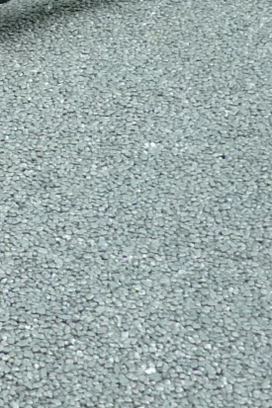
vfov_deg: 14.8
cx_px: -291
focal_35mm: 133
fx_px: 1508
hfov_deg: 9.5
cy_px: -110
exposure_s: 1/30
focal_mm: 5.5
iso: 200
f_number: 2.8
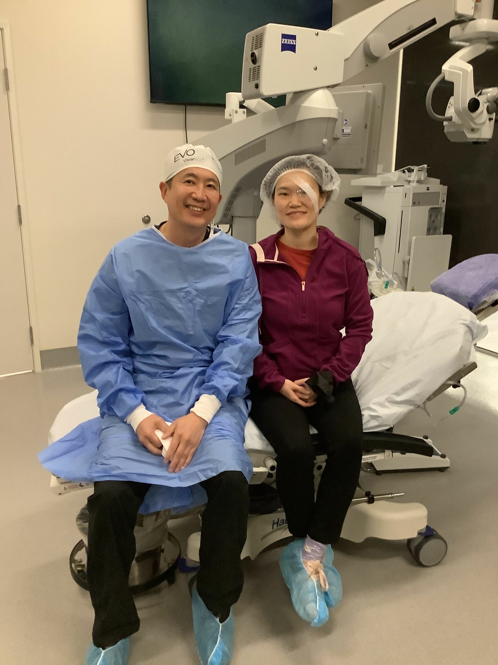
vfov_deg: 58.4
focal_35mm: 31
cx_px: 249
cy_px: 332
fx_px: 595
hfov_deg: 45.4
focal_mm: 3.3
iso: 500
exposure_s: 1/30
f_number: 2.4
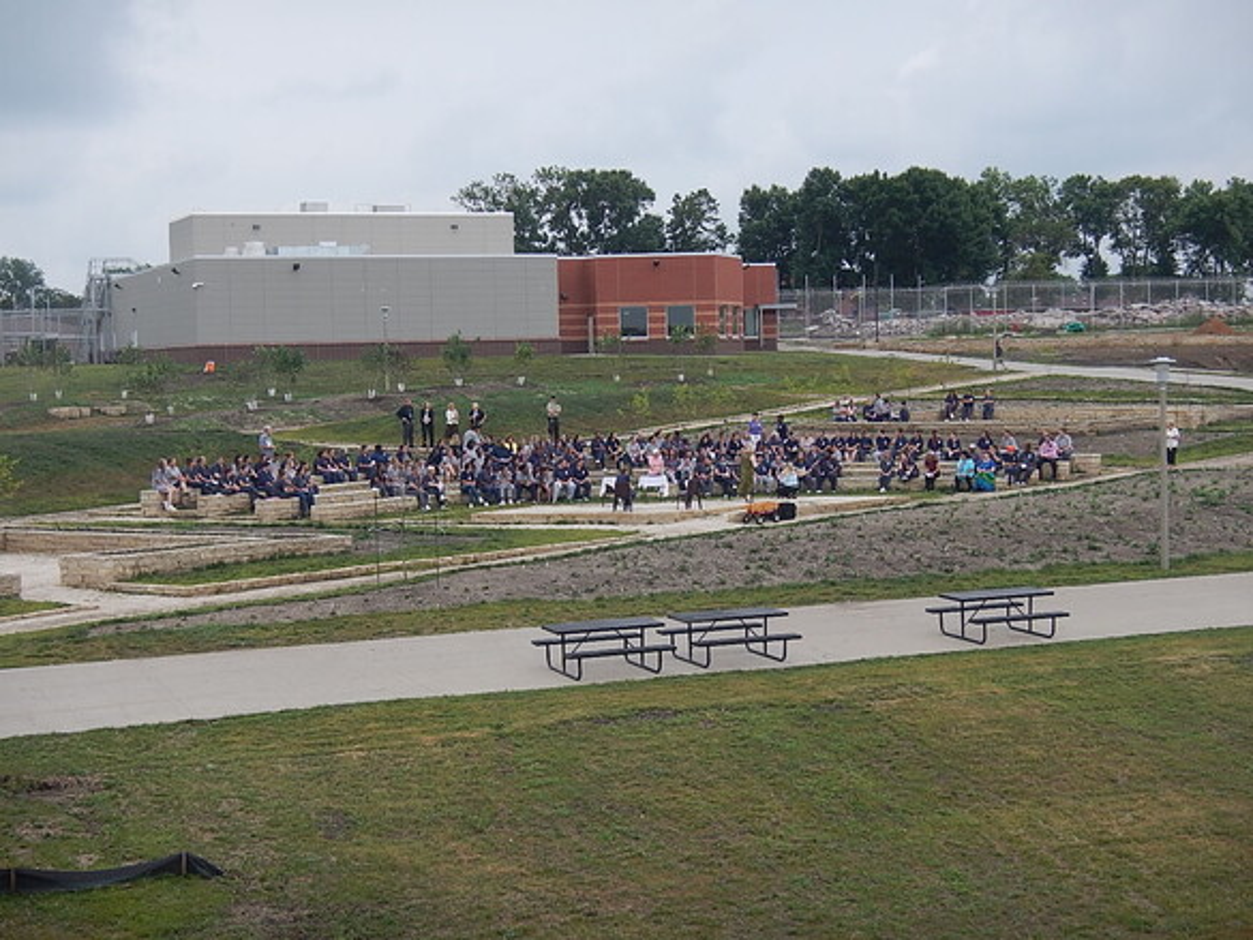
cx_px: 626
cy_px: 470
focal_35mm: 60
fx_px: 2172
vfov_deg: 24.4
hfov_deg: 32.2
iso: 125
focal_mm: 10.8
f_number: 4.2
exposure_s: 1/500
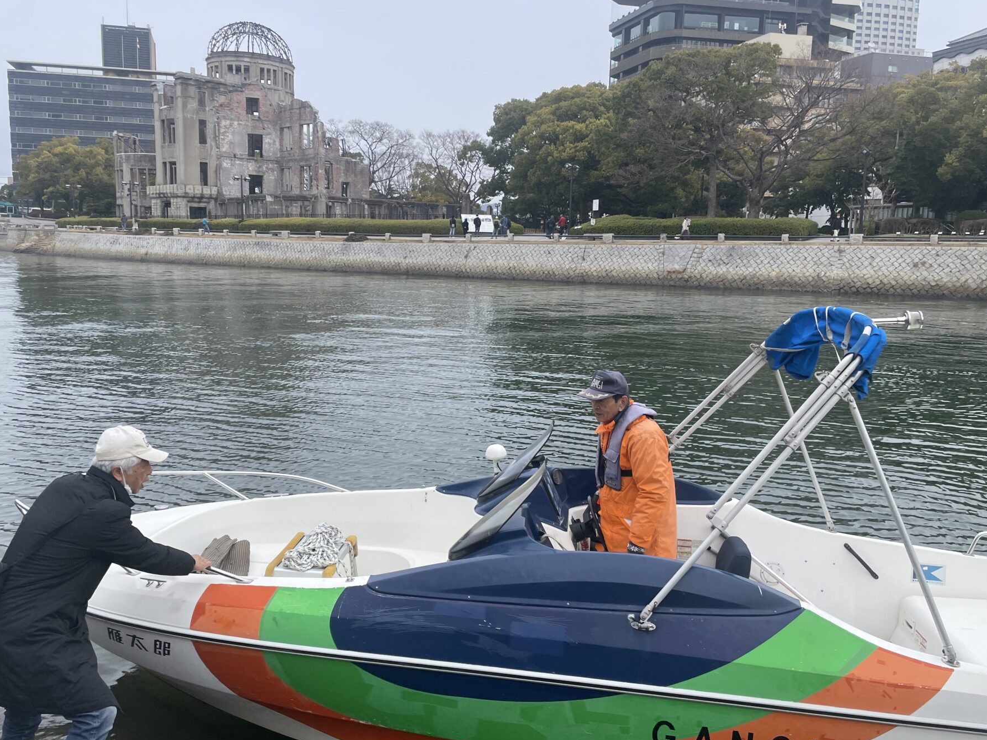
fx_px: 855
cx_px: 470
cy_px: 369
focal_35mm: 30
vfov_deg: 46.8
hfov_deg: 59.9
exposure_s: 1/678
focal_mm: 4.2
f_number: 1.6
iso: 32
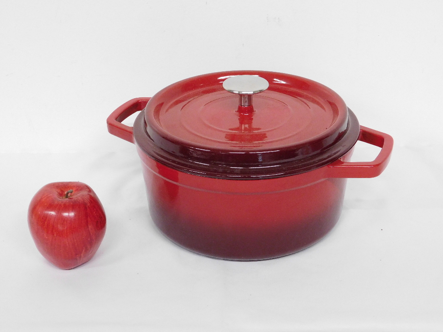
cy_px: 166
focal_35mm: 59
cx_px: 222
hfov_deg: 32.7
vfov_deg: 24.8
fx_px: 755
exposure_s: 1/20
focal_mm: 10.4
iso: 400
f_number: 4
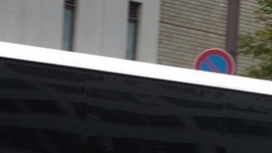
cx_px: -224
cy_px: 179
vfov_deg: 3.7
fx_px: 2380
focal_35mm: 330
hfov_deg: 6.4
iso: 400
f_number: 9
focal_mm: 48
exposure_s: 1/125
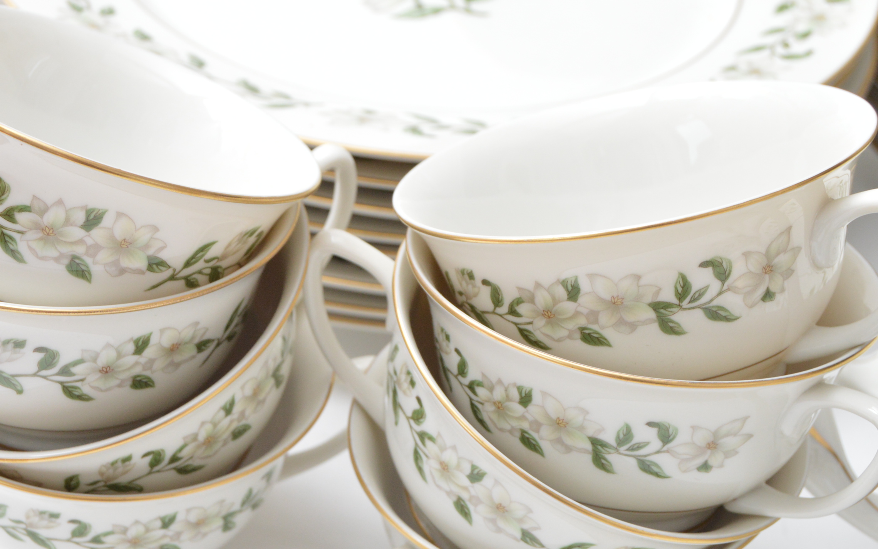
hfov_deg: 22.9
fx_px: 2170
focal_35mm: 91
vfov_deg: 14.4
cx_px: 398
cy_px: 368
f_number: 7.1
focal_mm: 45
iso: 800
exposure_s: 1/125
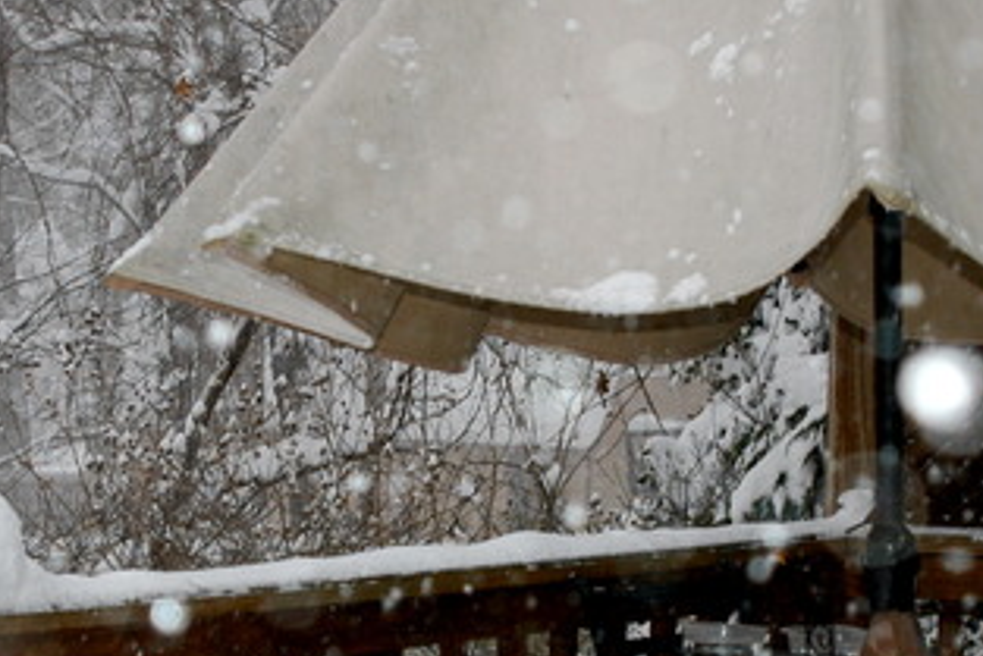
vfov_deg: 11.3
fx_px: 3305
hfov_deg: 16.9
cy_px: 534
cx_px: 524
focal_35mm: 121
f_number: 5.6
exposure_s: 1/180
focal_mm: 28
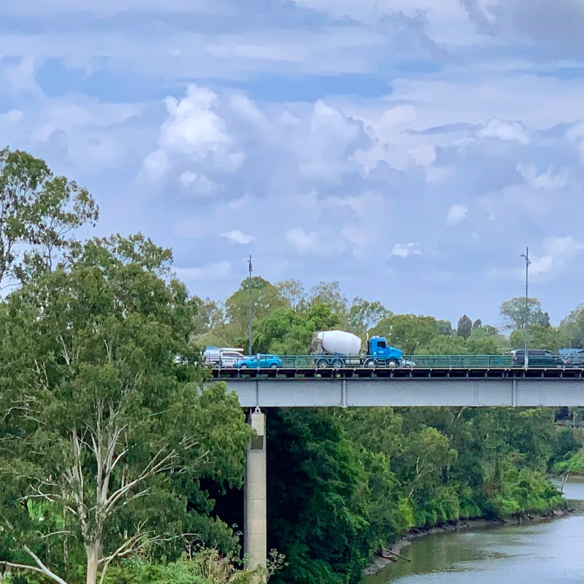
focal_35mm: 147
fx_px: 2806
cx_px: 537
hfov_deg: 11.8
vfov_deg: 11.8
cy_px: 559
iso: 16
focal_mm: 6
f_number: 2.4
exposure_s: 1/1410
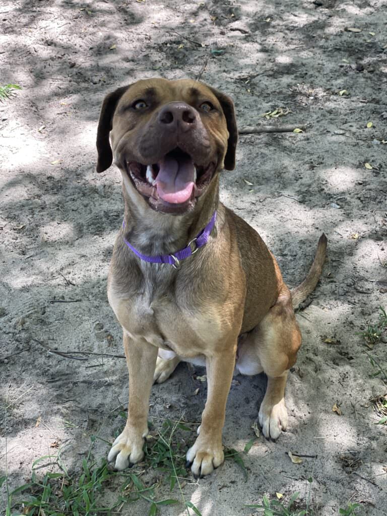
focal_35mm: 52
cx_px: 194
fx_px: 775
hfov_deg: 28.0
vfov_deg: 36.8
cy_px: 258
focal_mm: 6
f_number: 2
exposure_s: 1/122
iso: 40
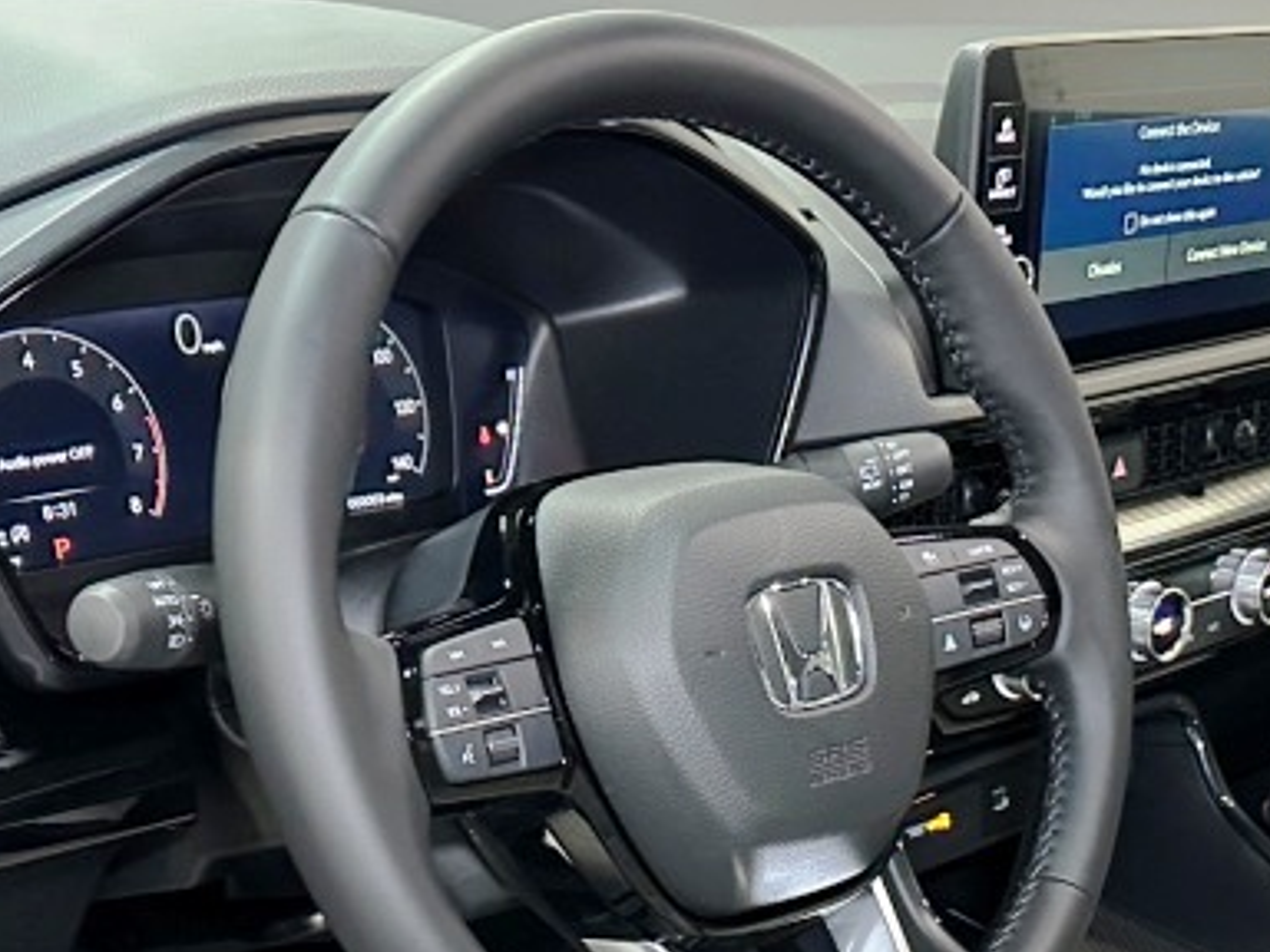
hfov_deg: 30.0
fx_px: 2348
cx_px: 890
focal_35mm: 64
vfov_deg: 21.4
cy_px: 1127
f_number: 1.78
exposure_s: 1/40
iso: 800
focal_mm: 6.86
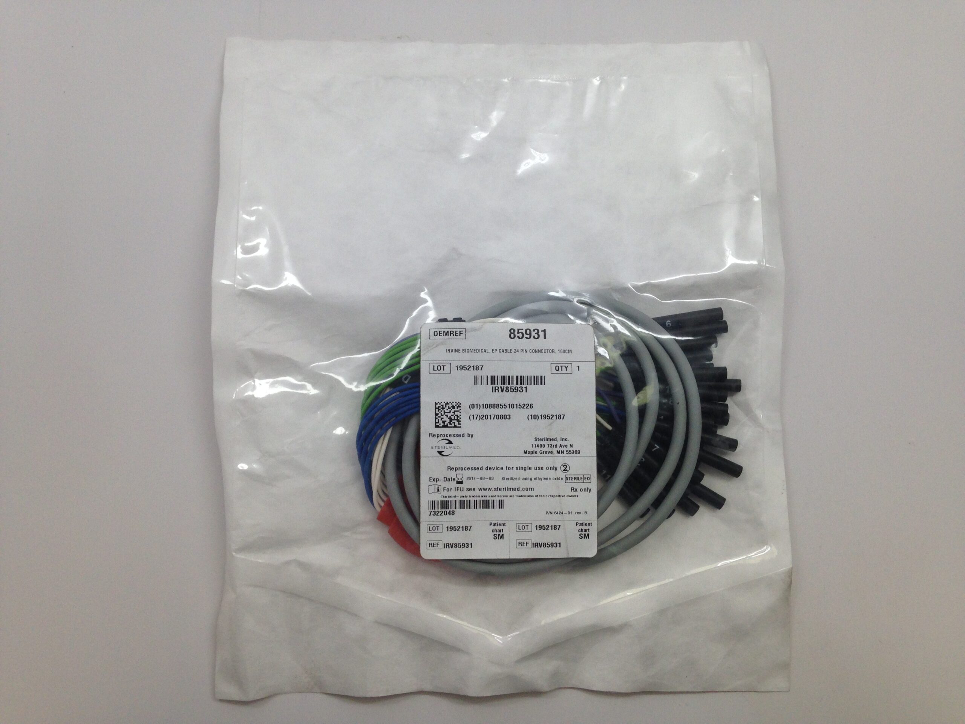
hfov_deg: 55.4
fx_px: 920
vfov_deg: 42.9
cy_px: 362
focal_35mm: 33
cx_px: 482
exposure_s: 1/120
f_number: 2.4
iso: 80
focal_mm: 4.12
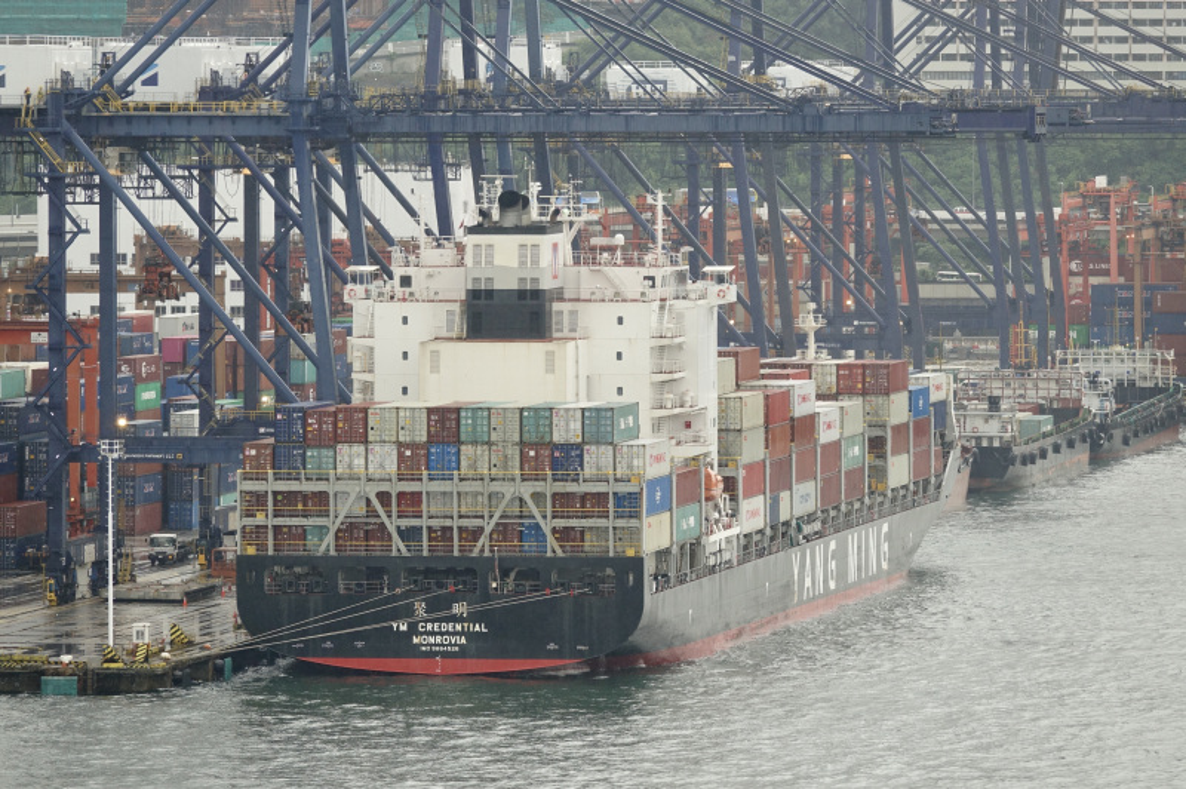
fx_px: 9118
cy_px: 394
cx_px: 593
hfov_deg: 7.4
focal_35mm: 277
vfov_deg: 5.0
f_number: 4
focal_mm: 101.58
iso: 200
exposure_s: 1/250
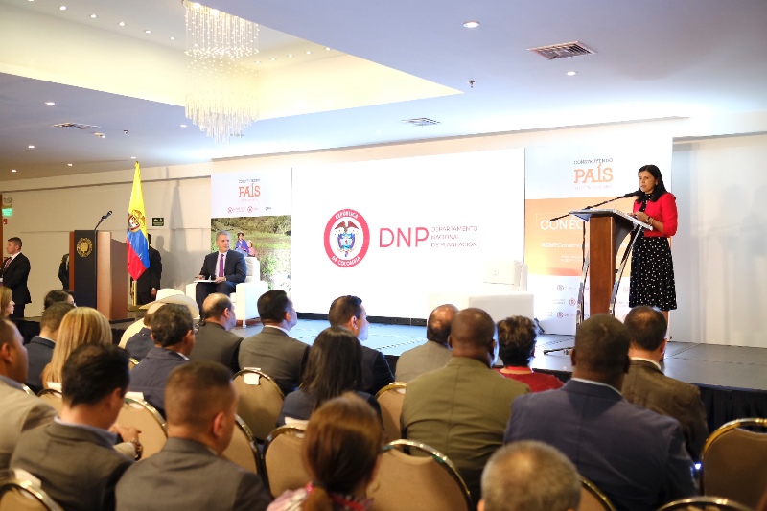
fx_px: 745
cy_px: 256
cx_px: 384
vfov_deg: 37.8
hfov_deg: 54.4
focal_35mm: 35
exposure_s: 1/200
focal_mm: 23
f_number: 2
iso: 2500
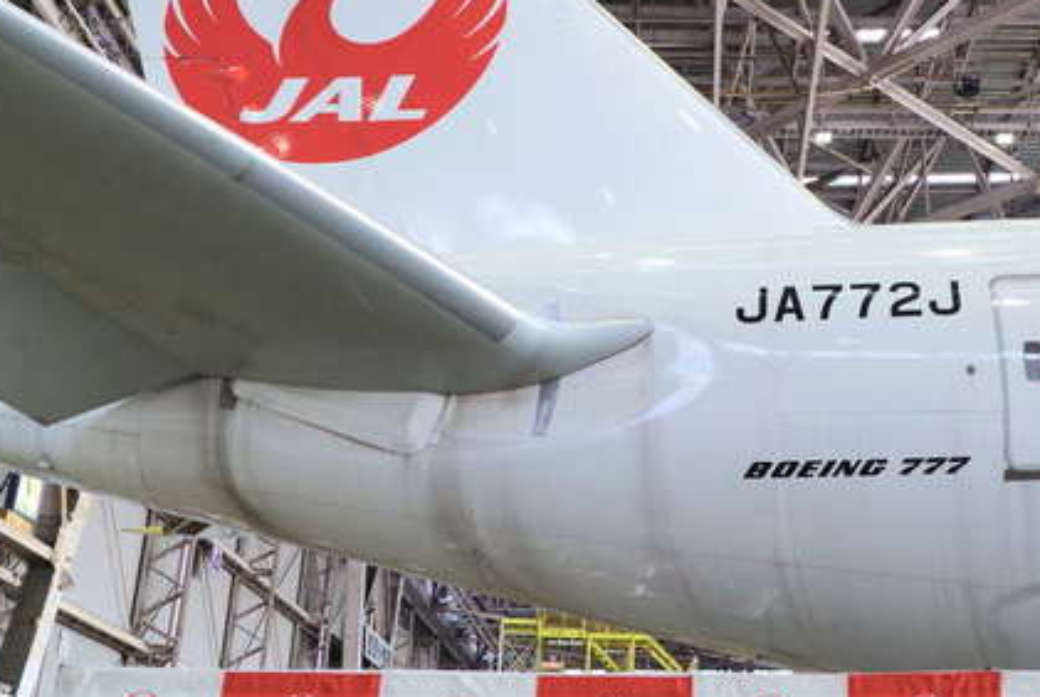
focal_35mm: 47
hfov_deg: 41.3
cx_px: 704
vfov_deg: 28.6
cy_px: 234
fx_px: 1360
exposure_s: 1/80
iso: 1600
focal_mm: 33
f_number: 9
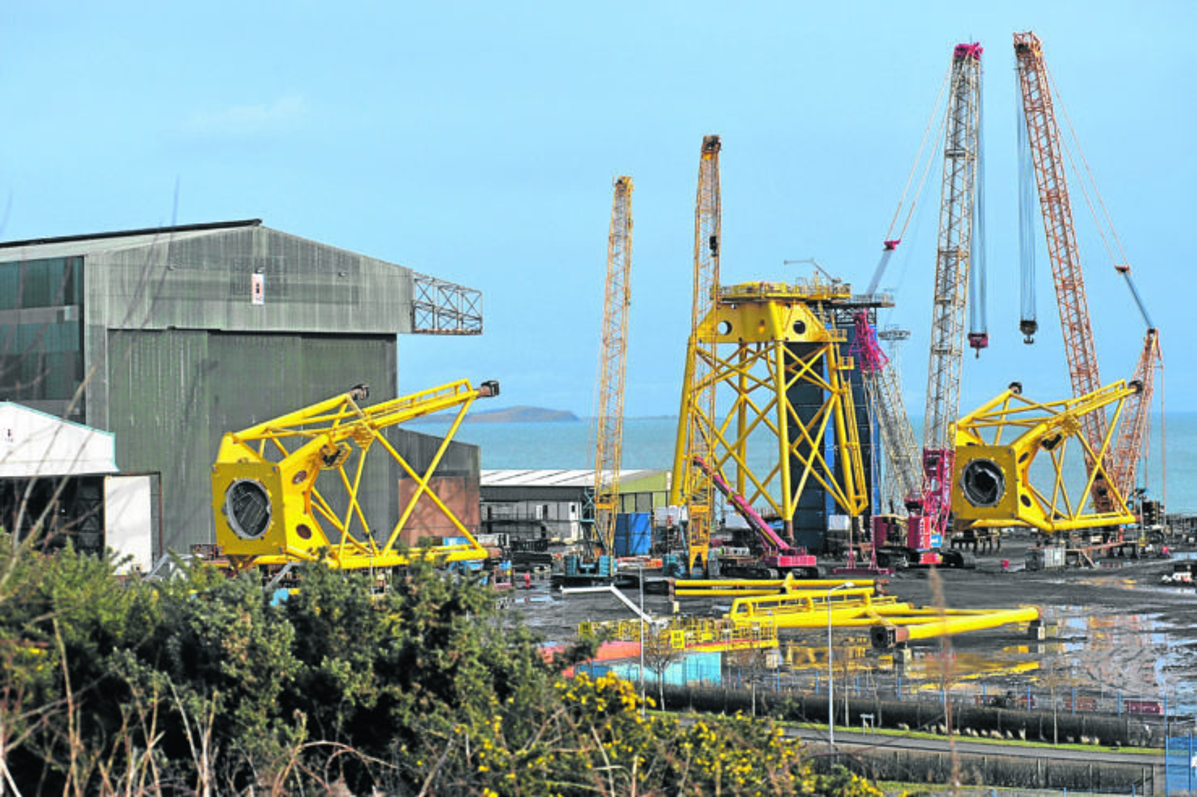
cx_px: 598
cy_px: 398
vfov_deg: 17.0
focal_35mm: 80
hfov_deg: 25.4
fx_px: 2659
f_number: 5
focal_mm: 80
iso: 500
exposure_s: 1/4000
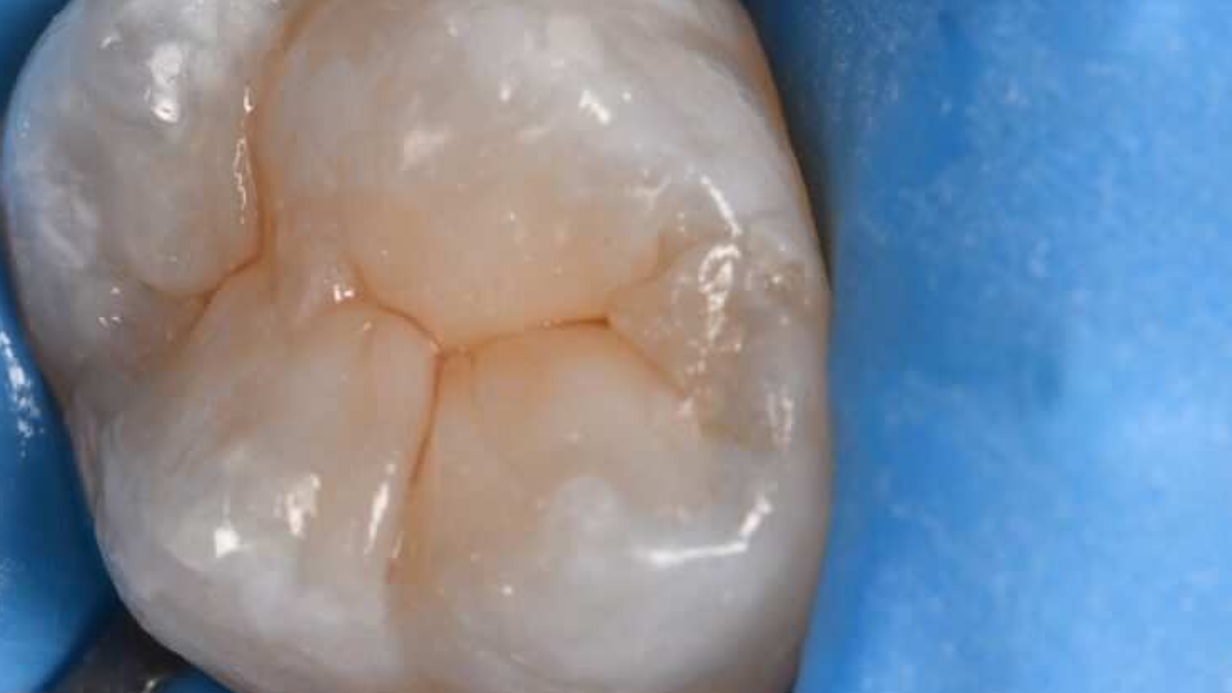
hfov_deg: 9.4
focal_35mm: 228
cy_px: 326
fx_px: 7448
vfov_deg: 5.3
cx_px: 417
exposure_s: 1/160
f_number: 32
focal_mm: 105
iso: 200
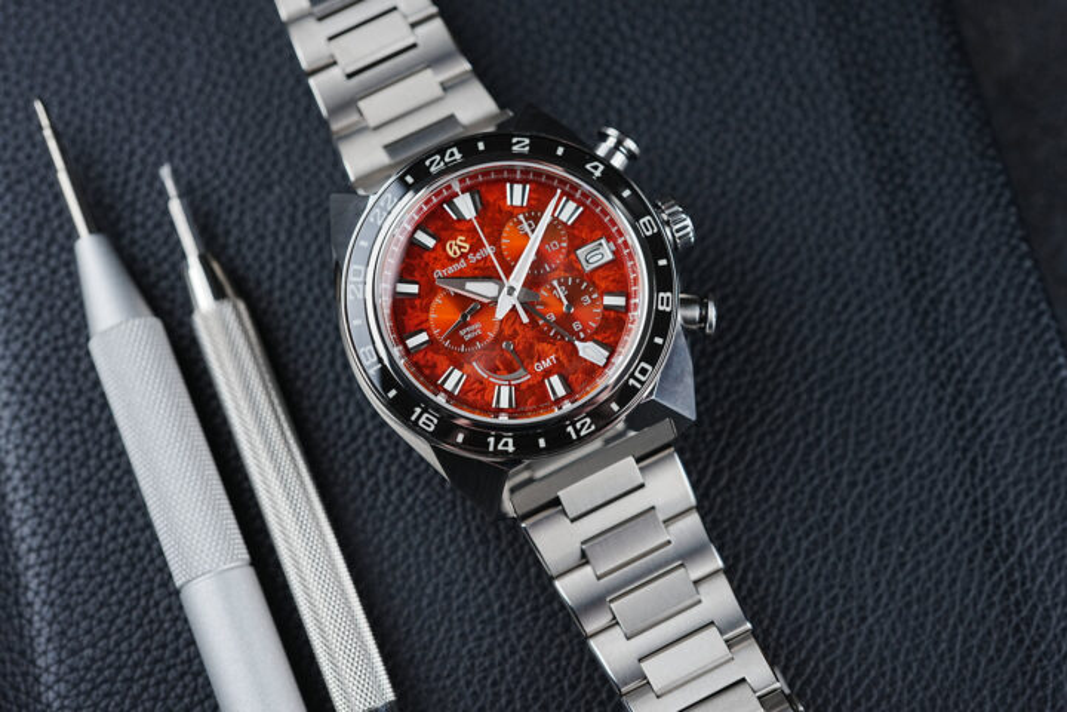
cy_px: 356
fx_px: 1482
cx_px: 534
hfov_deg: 39.6
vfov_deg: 27.0
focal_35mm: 50
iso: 320
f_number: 5
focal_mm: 50
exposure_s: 1/100
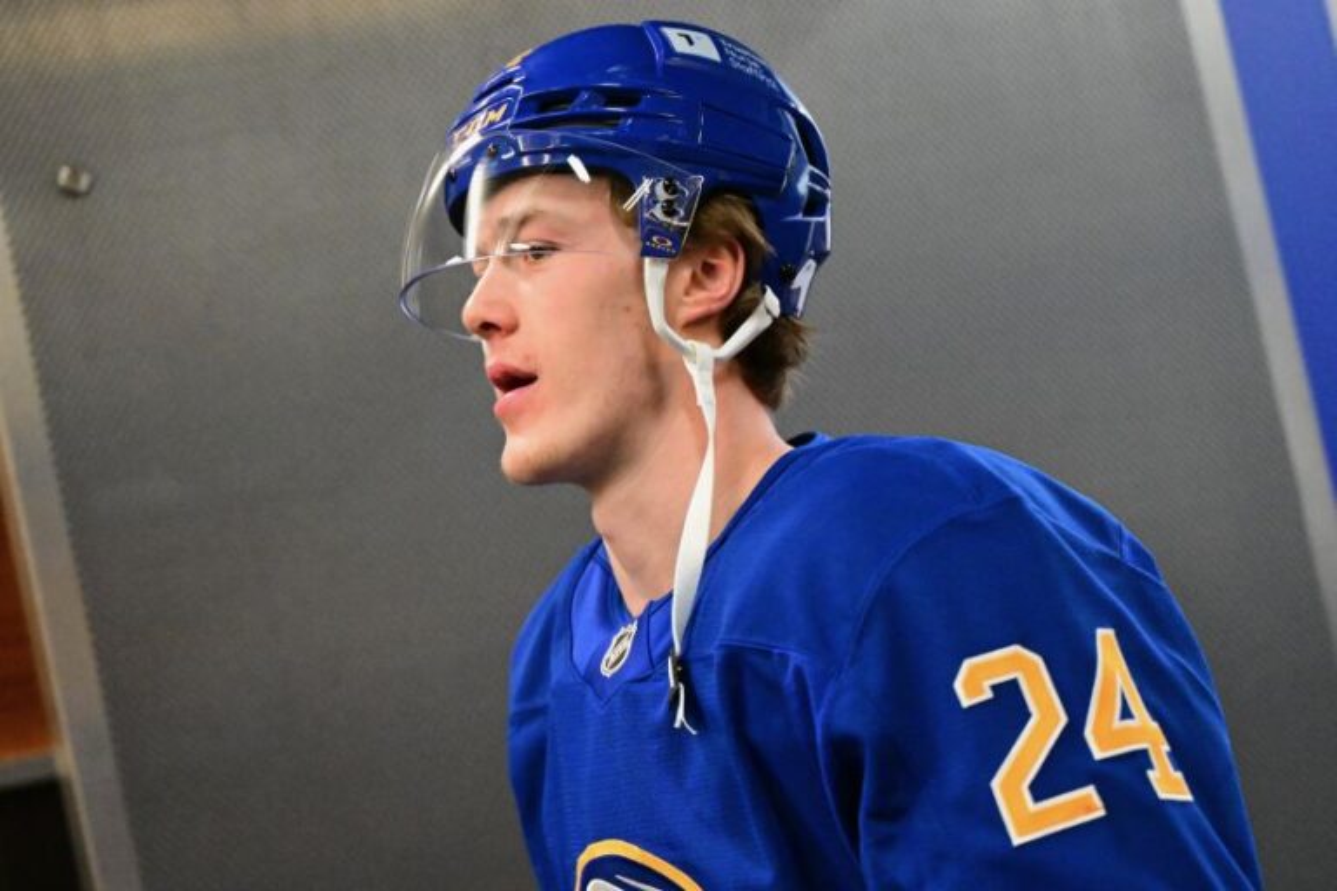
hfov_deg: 28.8
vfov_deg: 19.5
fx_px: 2600
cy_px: 446
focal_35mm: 70
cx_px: 668
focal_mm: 70
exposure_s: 1/500
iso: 12800
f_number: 2.8
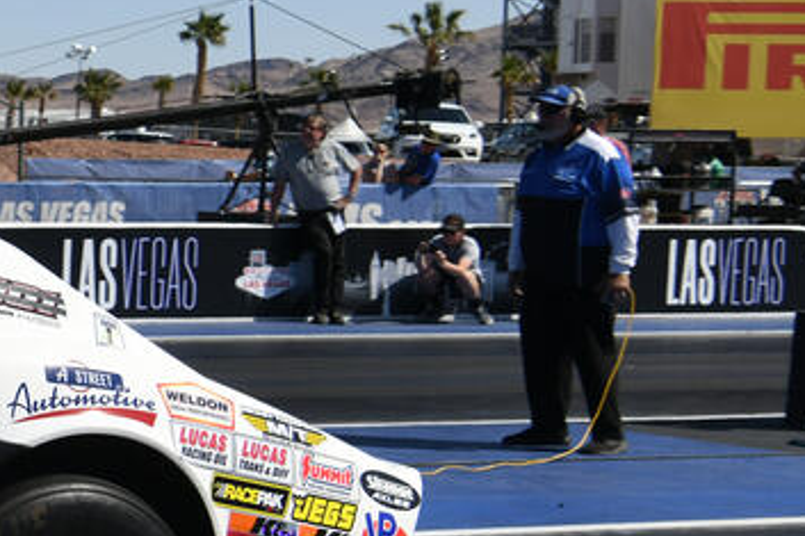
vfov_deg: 10.8
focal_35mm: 127
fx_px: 2838
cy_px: 306
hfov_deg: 14.5
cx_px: -568
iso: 320
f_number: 8
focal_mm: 35
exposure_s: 1/1600
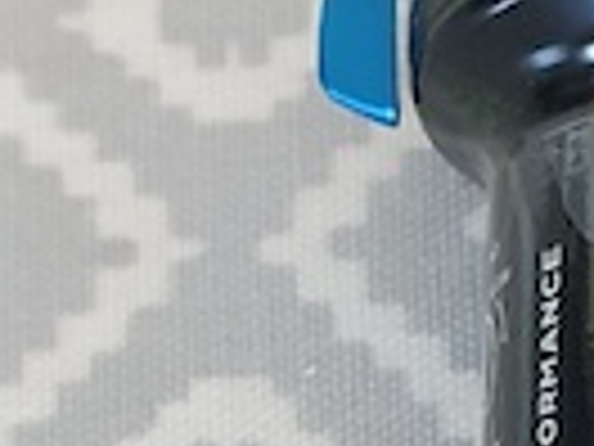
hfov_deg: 12.2
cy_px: 1036
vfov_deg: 8.6
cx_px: 716
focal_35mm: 158
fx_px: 2711
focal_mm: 4.32
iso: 640
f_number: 2.4
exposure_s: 1/50
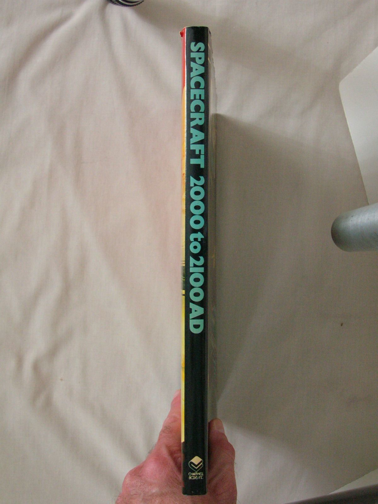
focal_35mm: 42
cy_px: 252
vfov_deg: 44.8
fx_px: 612
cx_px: 189
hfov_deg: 34.3
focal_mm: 7.1
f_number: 3
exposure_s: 1/2.2
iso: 200
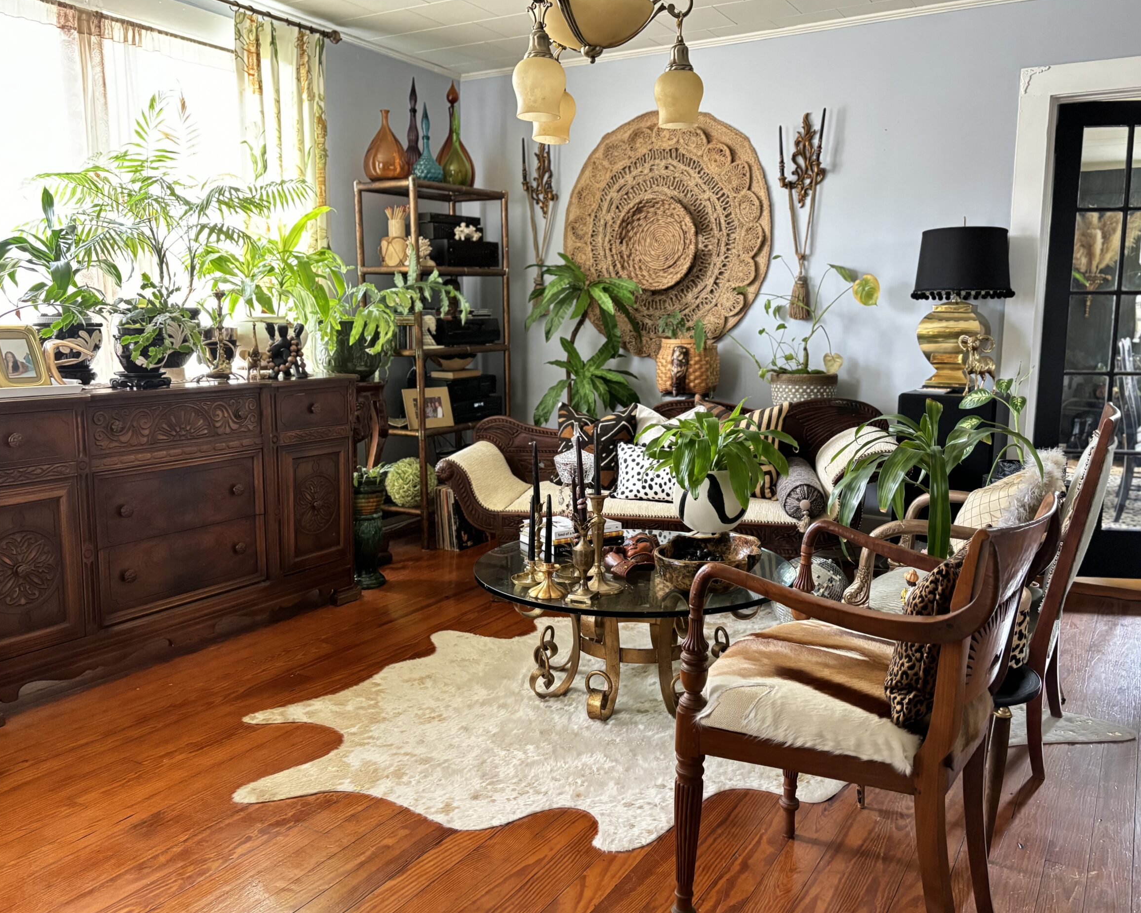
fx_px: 946
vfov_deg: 51.5
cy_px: 450
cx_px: 575
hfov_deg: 62.2
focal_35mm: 28
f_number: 1.6
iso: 800
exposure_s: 1/30
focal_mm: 5.96
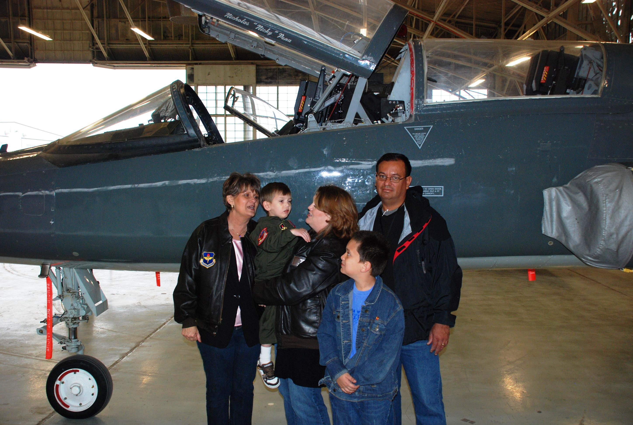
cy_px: 212
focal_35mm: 36
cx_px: 316
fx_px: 634
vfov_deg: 37.0
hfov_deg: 53.0
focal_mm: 24
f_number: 4
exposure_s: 1/60
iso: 400
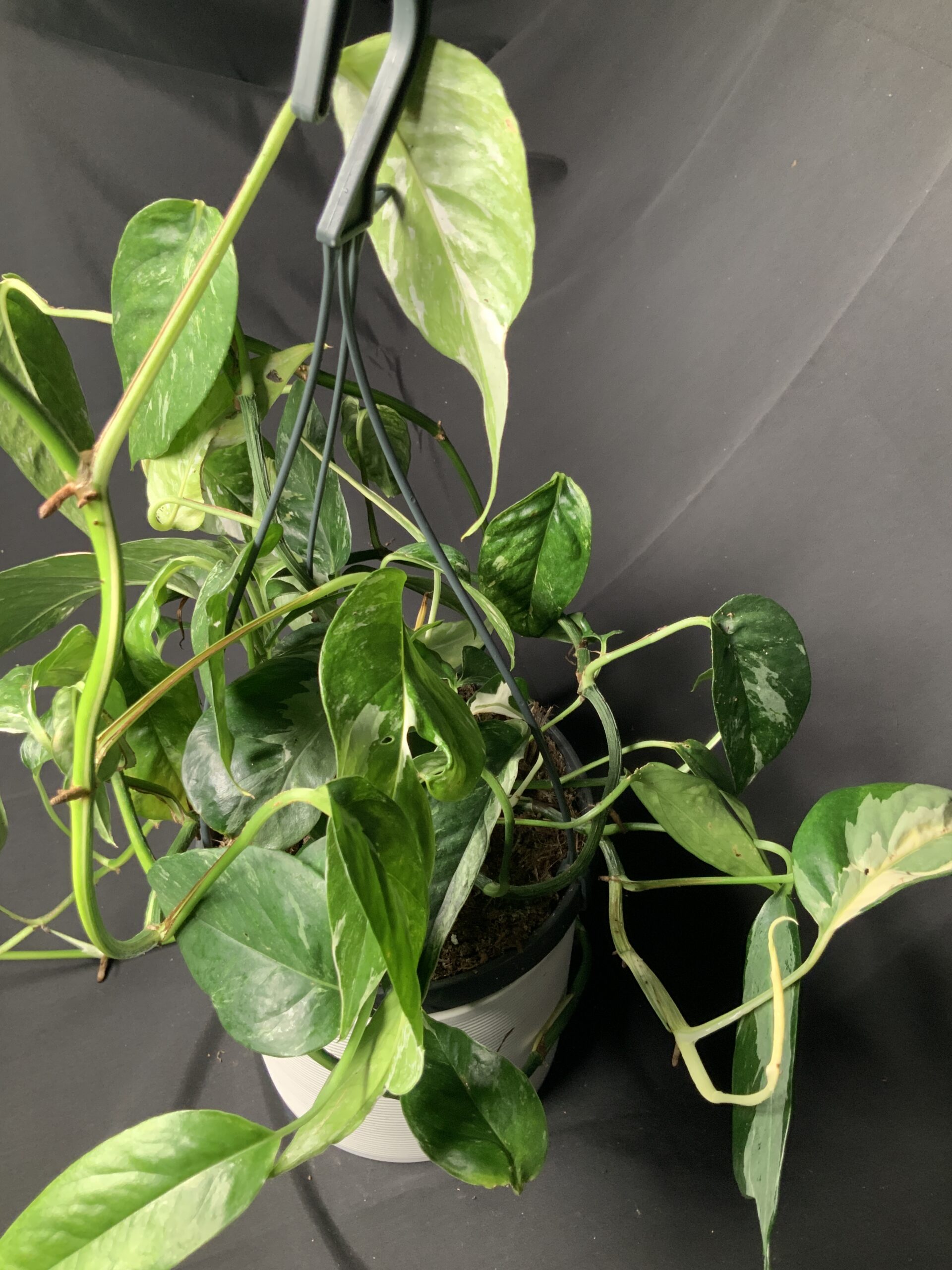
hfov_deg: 48.2
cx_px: 476
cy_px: 635
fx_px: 1063
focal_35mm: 29
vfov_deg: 61.7
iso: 125
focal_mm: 3
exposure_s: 1/50
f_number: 1.8
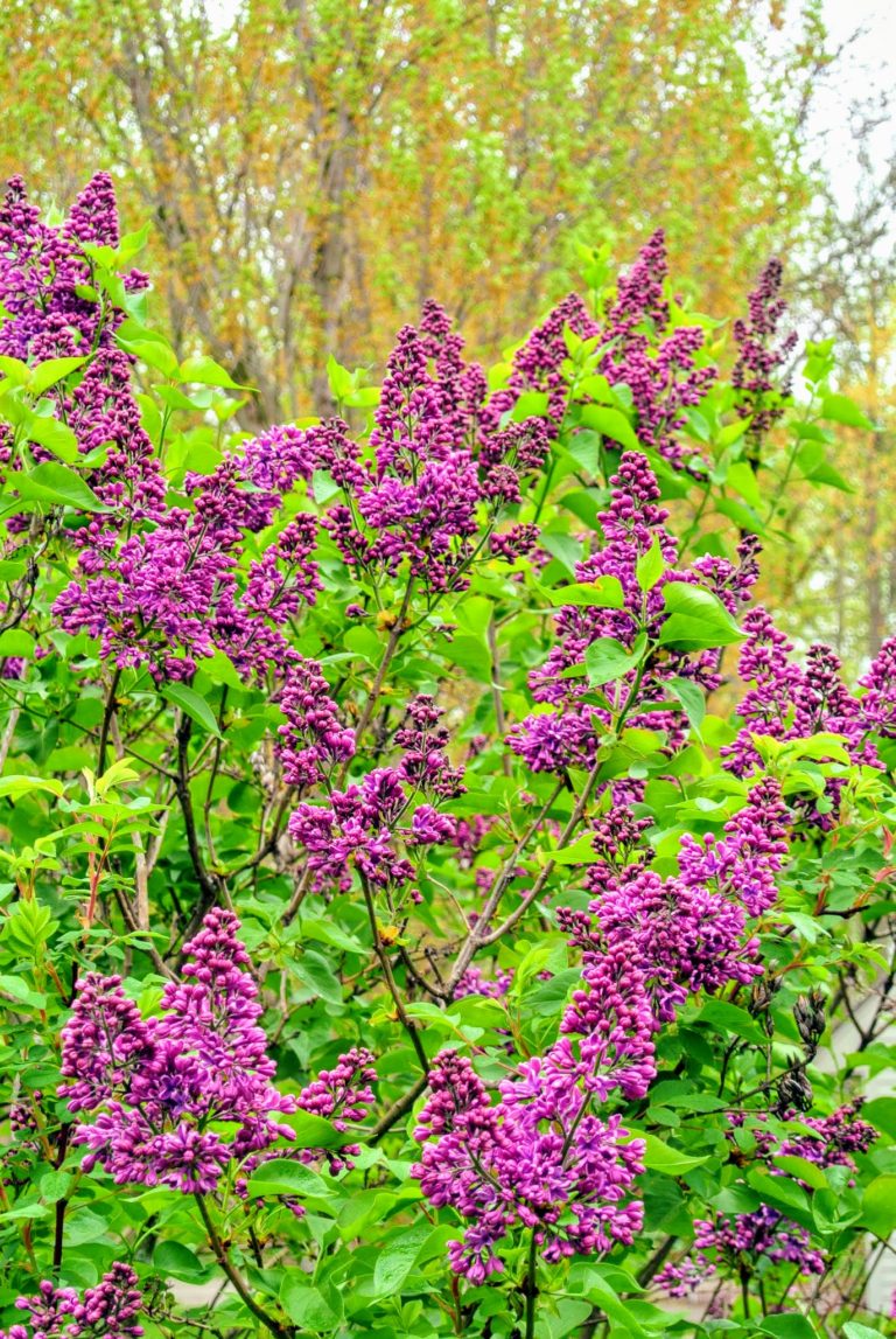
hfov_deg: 16.9
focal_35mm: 81
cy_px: 670
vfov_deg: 25.0
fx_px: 3015
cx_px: 448
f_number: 5.6
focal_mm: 30
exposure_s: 1/80
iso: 100
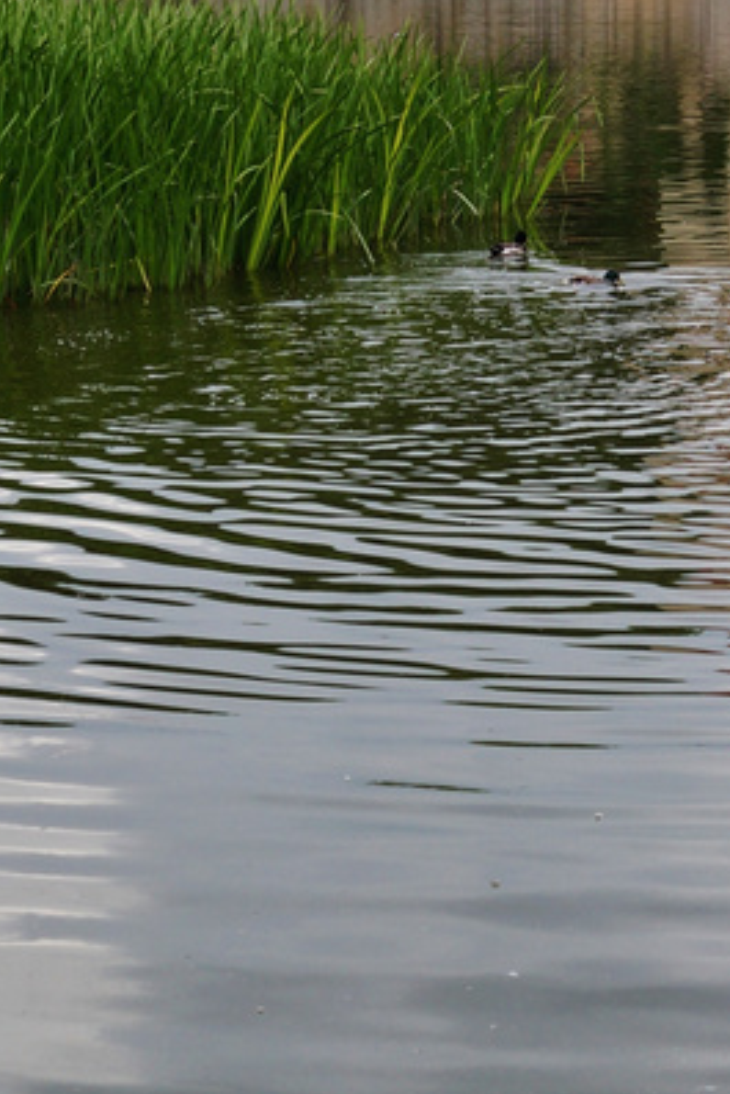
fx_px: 3221
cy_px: 463
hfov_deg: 12.7
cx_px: 836
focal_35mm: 106
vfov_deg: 19.3
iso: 100
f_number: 6.3
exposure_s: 1/100
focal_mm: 26
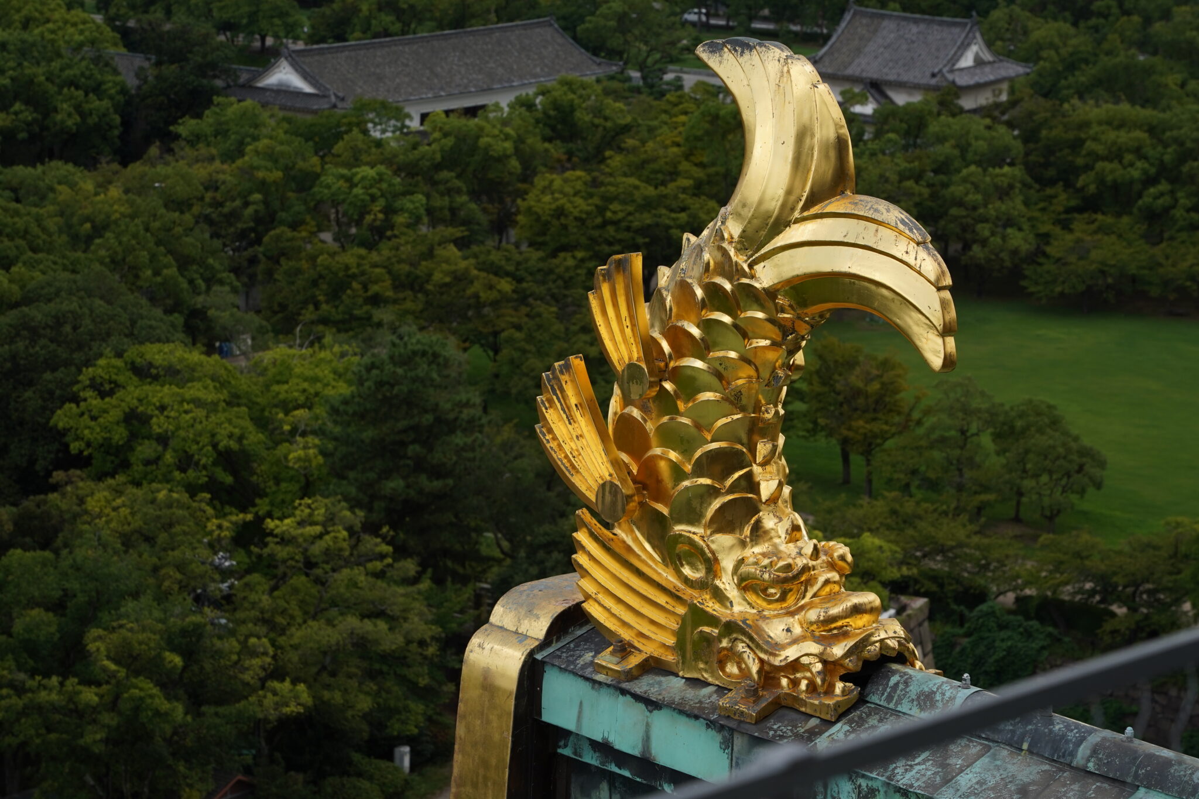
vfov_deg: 13.0
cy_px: 400
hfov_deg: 19.5
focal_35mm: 105
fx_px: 3497
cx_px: 600
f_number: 11
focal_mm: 105
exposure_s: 1/125
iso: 400
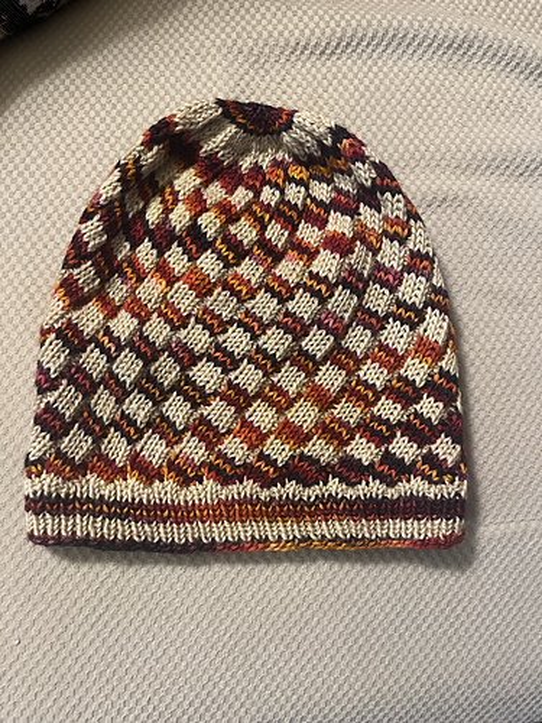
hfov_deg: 53.1
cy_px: 362
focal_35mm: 26
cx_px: 271
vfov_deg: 67.3
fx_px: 543
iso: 400
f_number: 1.6
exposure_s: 1/40
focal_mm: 5.1
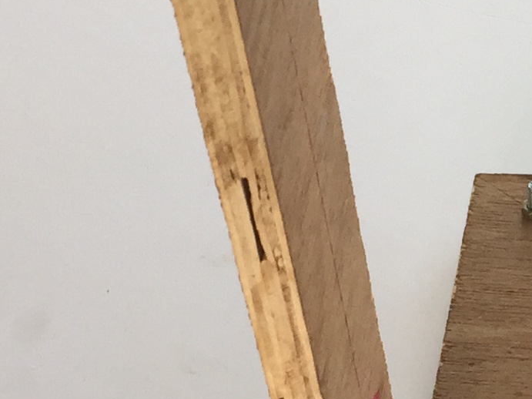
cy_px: 317
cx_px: 912
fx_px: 2105
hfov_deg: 13.2
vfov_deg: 10.8
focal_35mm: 137
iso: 50
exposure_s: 1/100
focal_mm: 4.15
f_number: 2.2
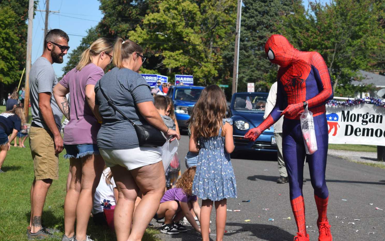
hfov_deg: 18.9
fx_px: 1154
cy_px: 111
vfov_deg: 11.9
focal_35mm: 110
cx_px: 203
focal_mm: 52
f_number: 7.1
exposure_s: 1/1600
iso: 400
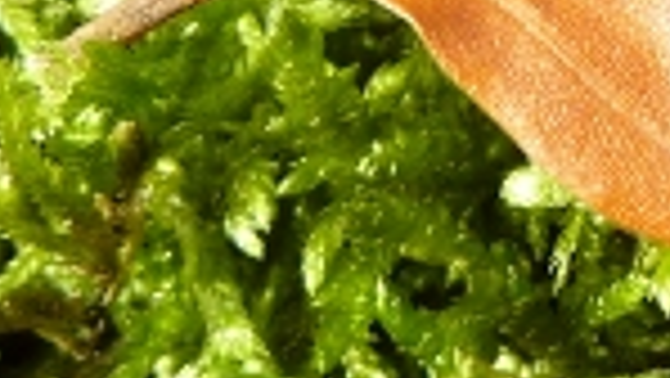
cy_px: -212
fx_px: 2080
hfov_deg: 16.8
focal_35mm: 117
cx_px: 962
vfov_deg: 10.0
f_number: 3.3
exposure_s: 1/50
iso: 80
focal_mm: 4.1
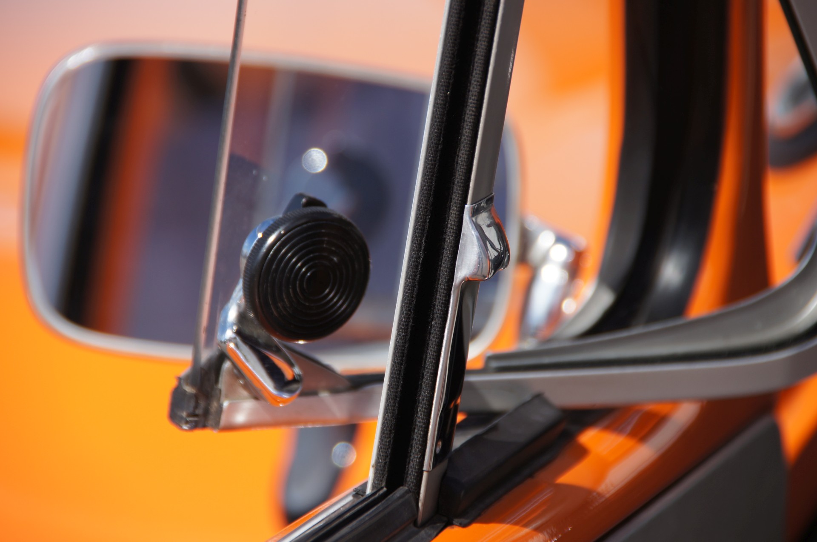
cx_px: 408
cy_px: 271
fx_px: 8497
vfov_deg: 3.7
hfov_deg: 5.5
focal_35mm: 375
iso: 100
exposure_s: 1/400
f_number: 6.3
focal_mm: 250
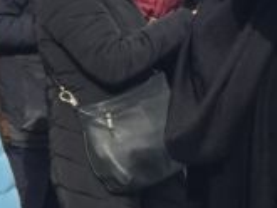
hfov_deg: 10.1
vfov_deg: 8.2
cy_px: 159
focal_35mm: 180
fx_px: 1441
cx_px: -280
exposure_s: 1/1199
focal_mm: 4.15
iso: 32
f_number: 2.2
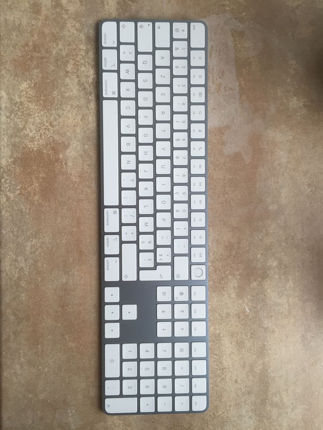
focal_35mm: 29
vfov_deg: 61.7
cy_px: 215
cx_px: 162
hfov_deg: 48.2
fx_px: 361
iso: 32
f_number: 2.2
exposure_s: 1/33
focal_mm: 4.15
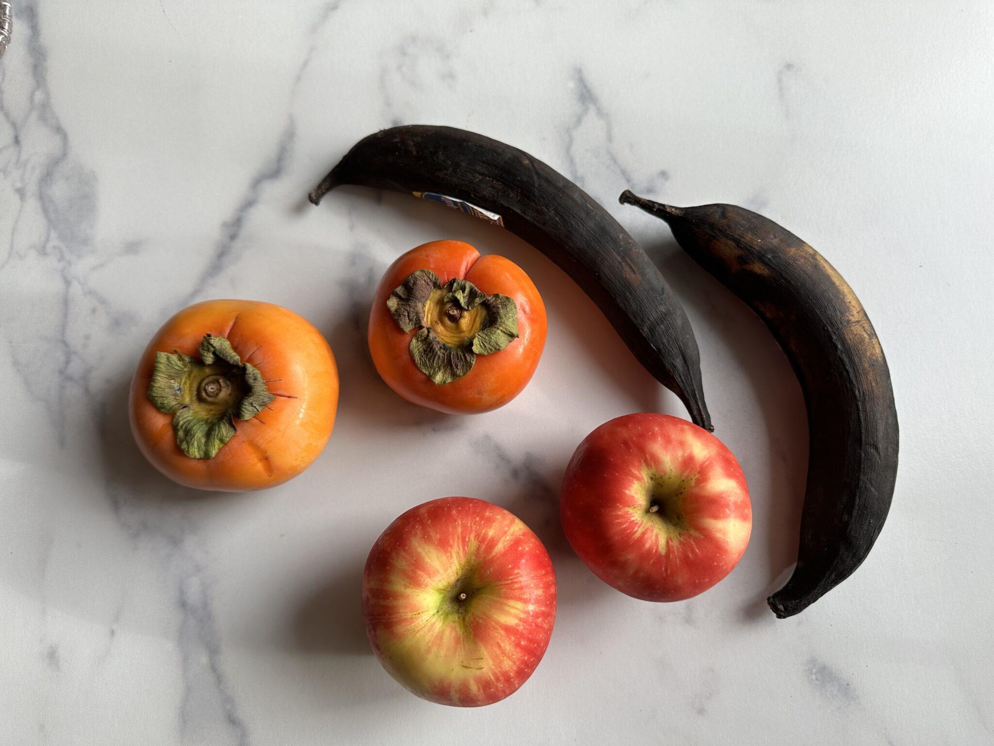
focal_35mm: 24
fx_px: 689
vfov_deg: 56.8
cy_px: 373
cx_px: 497
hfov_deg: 71.6
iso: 80
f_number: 1.78
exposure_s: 1/421
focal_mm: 6.86
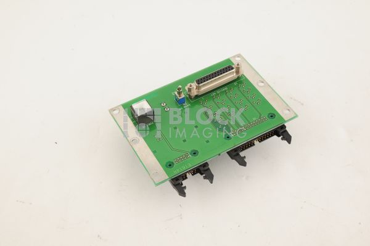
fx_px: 513
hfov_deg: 39.6
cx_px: 185
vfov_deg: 26.9
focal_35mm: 50
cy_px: 123
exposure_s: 1/125
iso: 1600
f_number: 11
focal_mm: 50
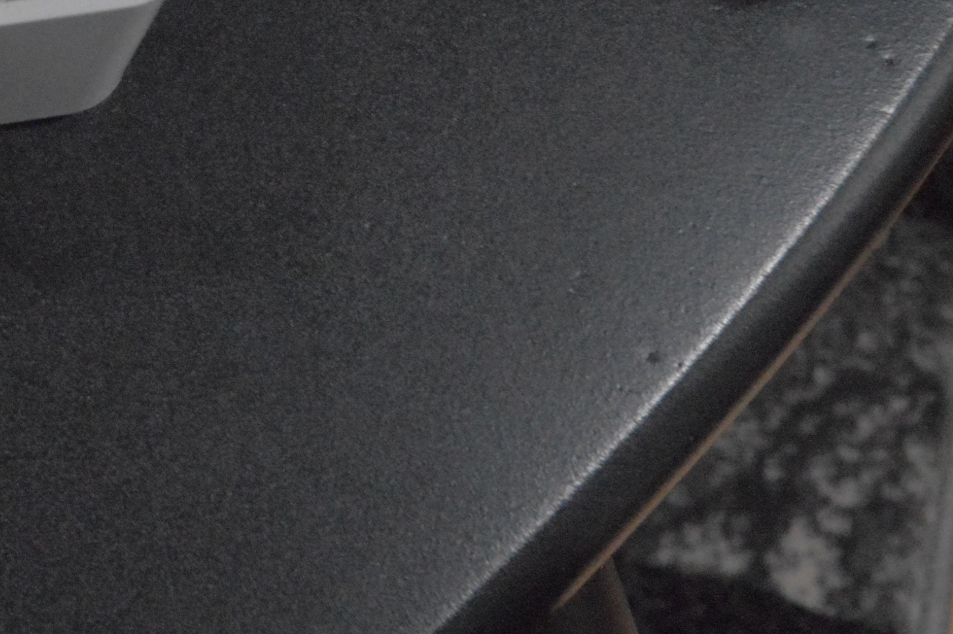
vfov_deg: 11.4
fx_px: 3095
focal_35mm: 117
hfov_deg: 16.4
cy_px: -173
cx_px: -340
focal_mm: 24
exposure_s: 1/60
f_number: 8
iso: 3200
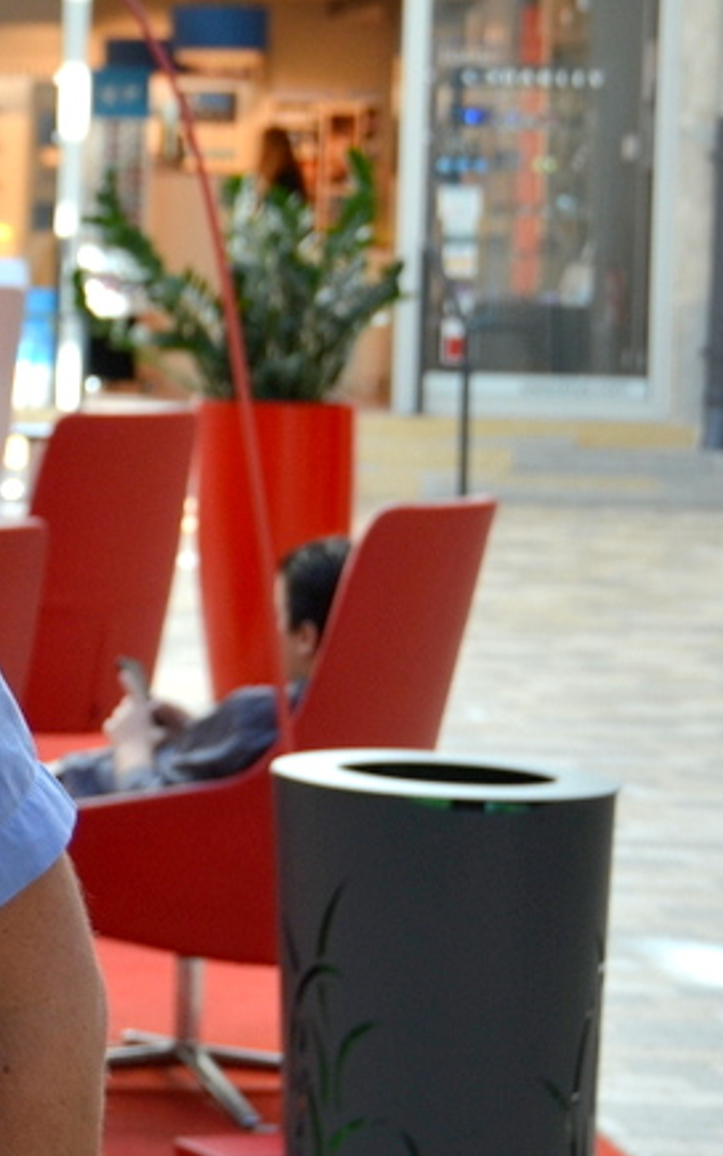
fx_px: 4759
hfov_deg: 8.5
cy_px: 299
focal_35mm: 151
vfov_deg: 13.8
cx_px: -377
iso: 200
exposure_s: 1/125
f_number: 5.6
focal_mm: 42
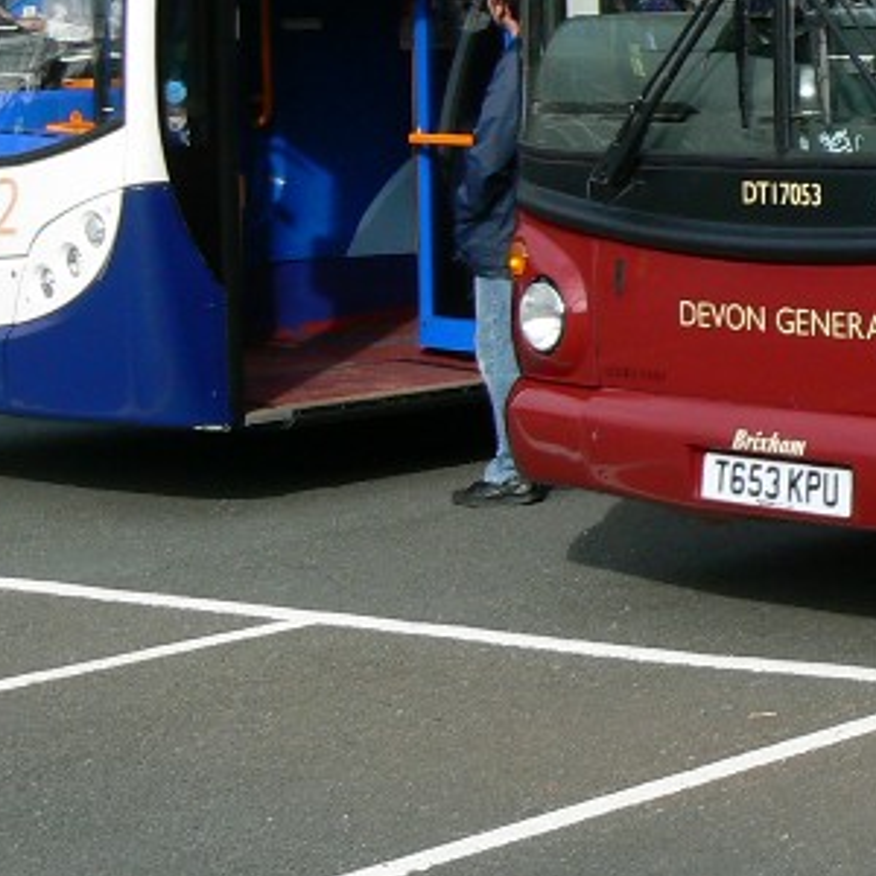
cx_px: 1367
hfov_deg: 15.1
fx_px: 3035
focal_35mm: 106
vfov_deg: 16.0
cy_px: -85
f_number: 5.6
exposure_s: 1/320
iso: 80
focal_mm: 6
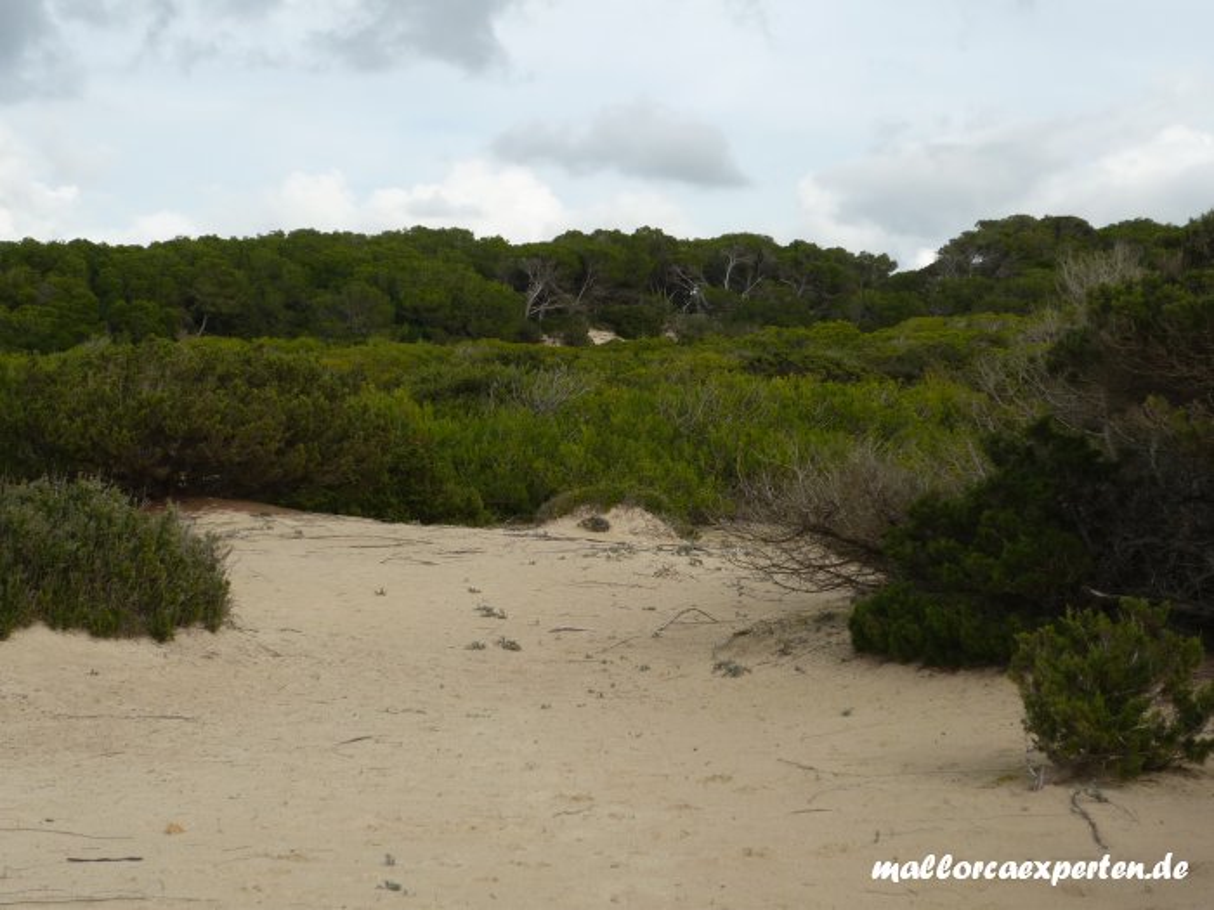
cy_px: 455
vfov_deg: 24.4
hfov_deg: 32.2
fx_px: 2104
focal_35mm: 60
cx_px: 607
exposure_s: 1/640
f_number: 3.6
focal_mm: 9.9
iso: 80
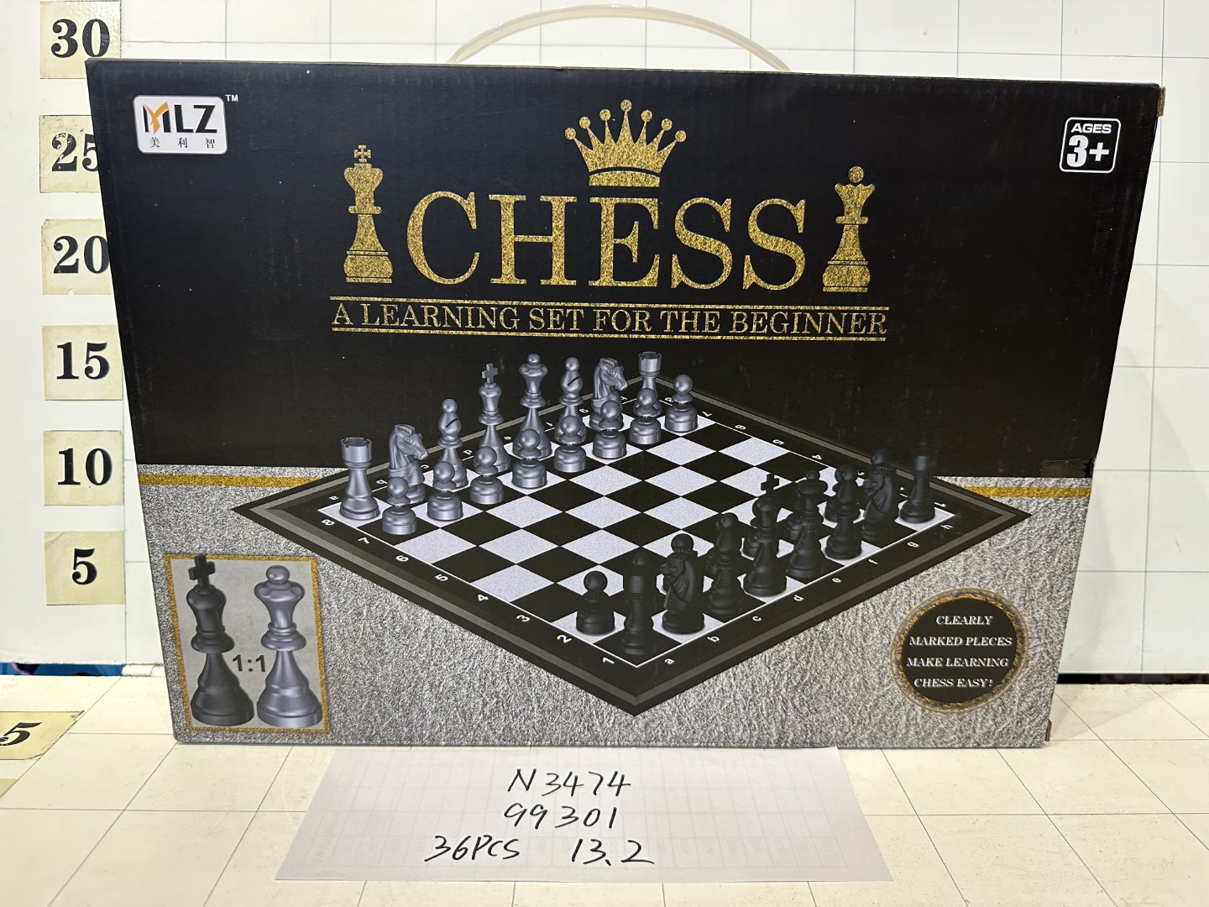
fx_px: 838
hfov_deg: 71.6
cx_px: 604
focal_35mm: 24
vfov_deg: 56.8
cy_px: 454
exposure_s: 1/72
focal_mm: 6.86
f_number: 1.78
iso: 250
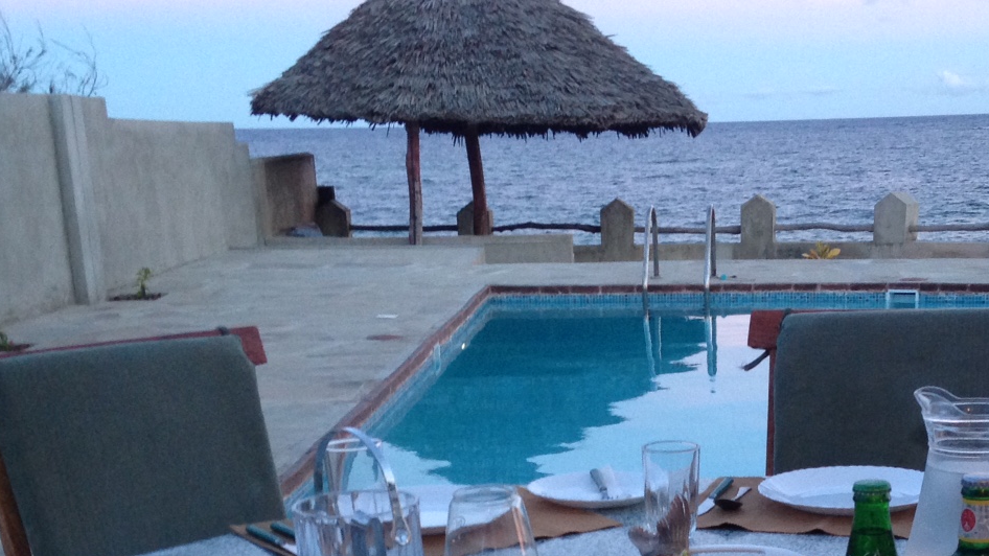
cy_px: 589
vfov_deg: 18.8
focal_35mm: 62
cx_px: 673
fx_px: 1626
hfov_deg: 33.5
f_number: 2.4
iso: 160
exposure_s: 1/20
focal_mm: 4.12
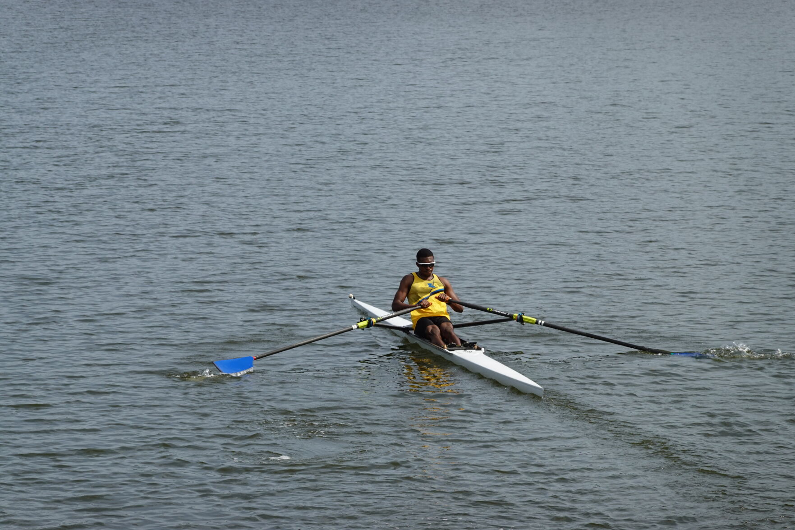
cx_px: 398
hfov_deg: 12.6
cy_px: 265
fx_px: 3599
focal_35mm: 163
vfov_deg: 8.4
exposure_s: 1/640
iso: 100
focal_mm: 58.92
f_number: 5.6
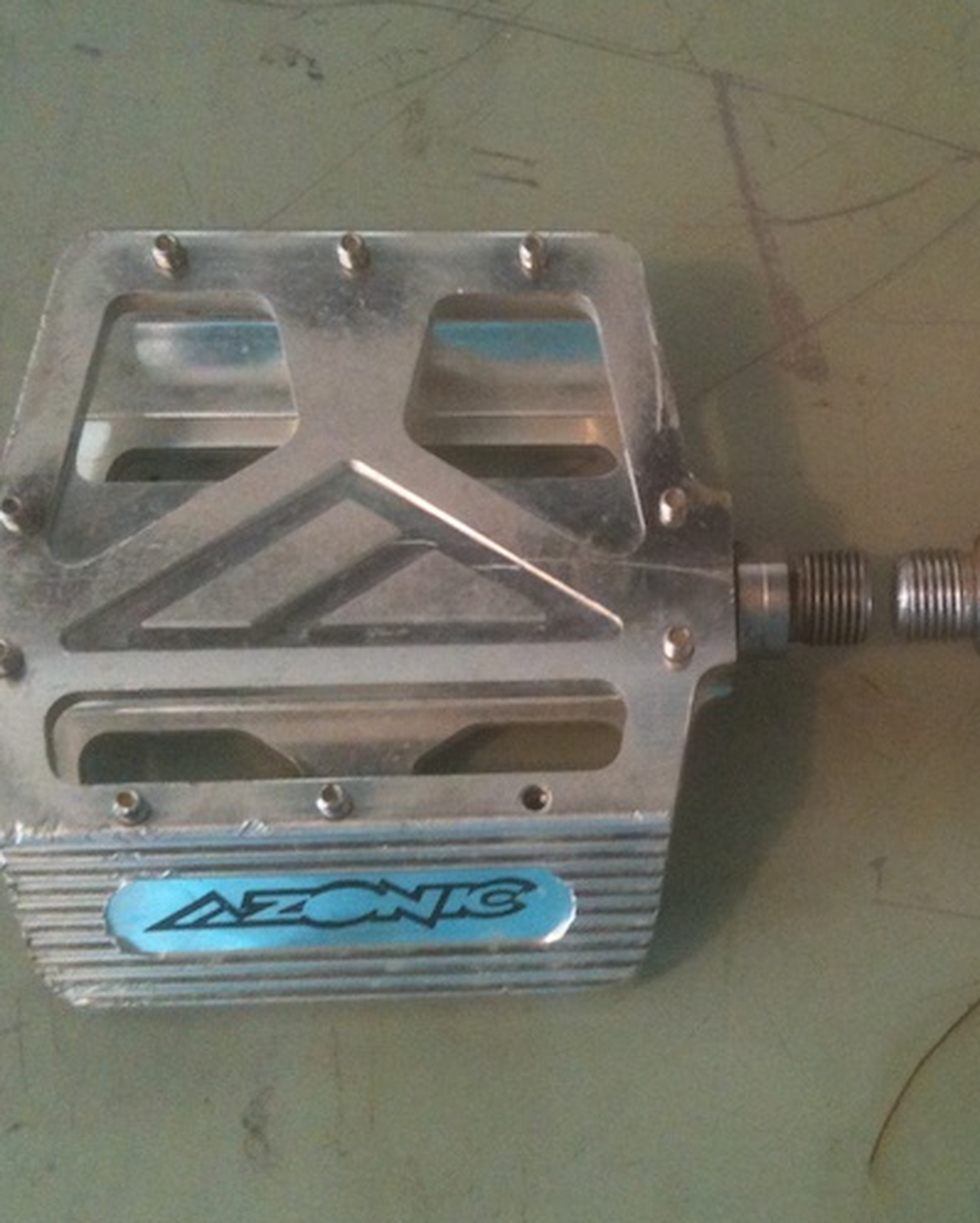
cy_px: 593
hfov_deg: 26.8
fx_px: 1993
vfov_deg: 34.1
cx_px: 847
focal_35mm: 55
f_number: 2.8
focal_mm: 3.85
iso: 250
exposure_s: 1/15
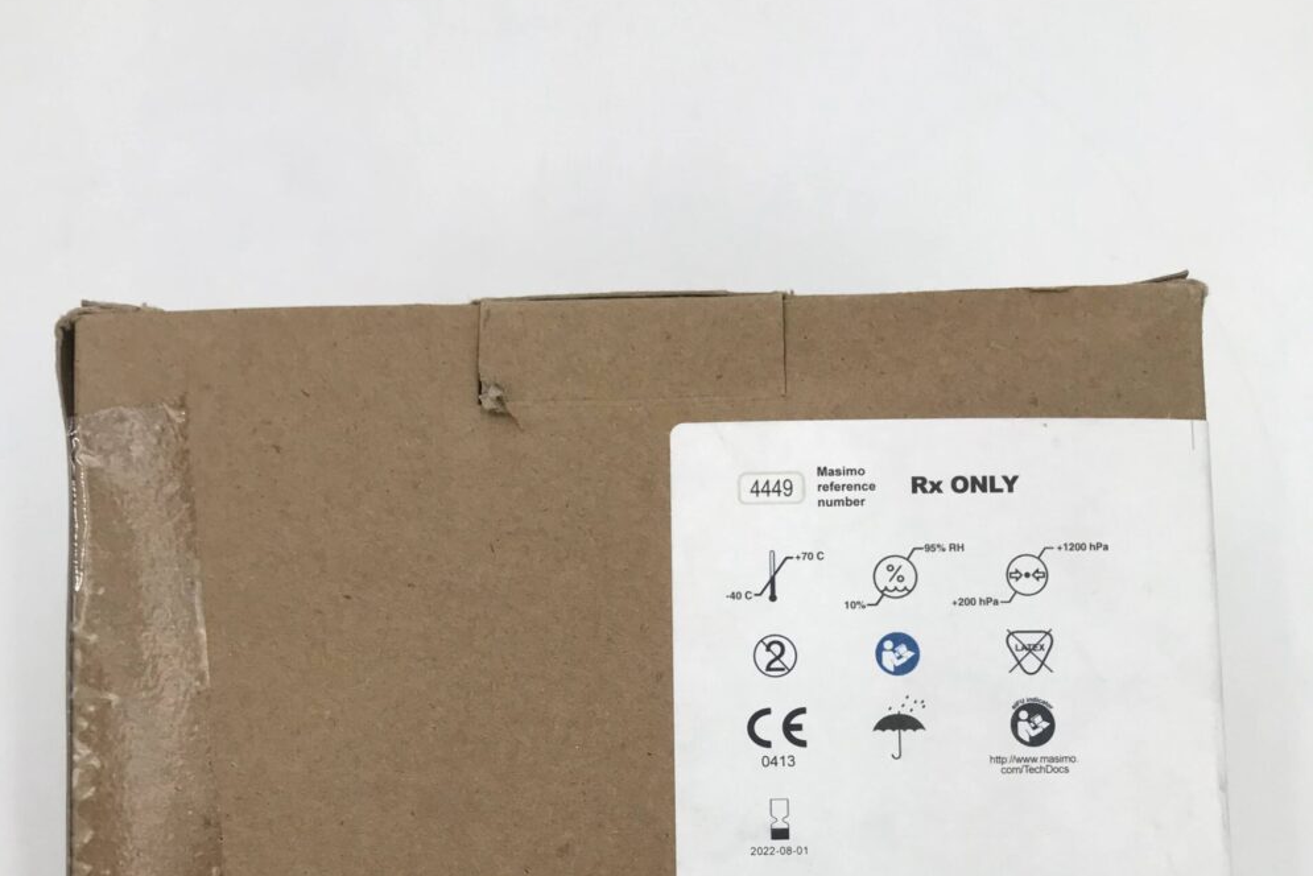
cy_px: 796
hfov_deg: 49.5
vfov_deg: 32.4
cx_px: 655
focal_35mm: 39
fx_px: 1423
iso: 32
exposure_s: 1/120
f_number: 1.8
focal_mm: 3.99
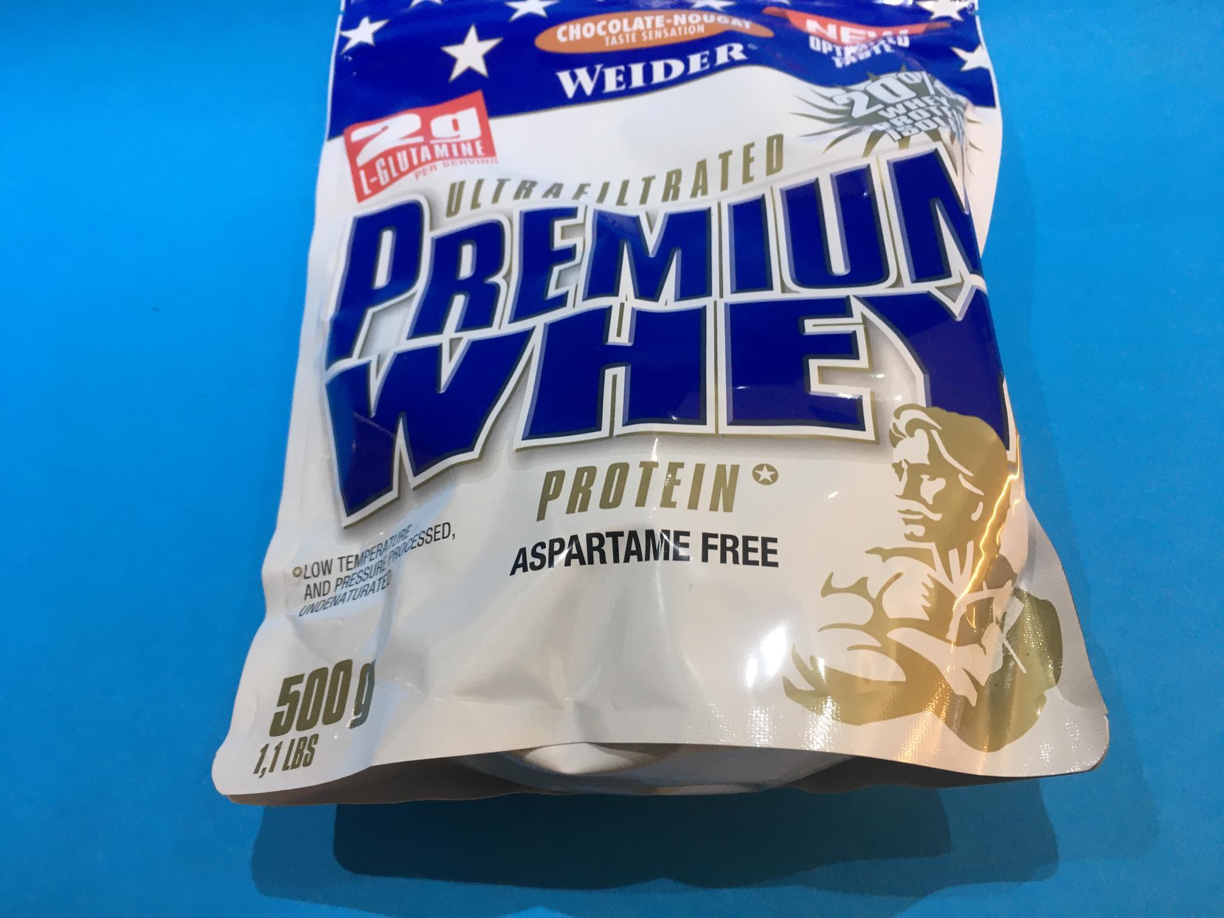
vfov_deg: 48.2
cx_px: 612
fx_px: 1025
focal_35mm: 29
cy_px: 459
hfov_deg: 61.7
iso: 32
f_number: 2.2
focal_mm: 4.15
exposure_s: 1/33
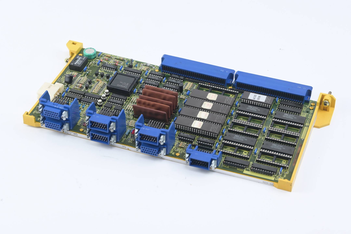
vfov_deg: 18.2
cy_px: 117
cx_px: 176
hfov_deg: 27.0
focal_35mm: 75
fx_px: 731
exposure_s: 1/100
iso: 400
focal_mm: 50
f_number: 6.3
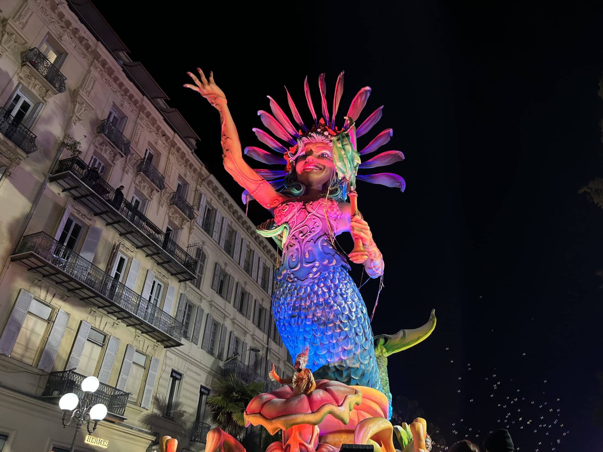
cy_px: 226
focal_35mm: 26
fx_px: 453
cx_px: 302
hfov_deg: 67.3
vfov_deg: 53.1
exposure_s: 1/50
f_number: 1.5
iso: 100
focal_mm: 5.7
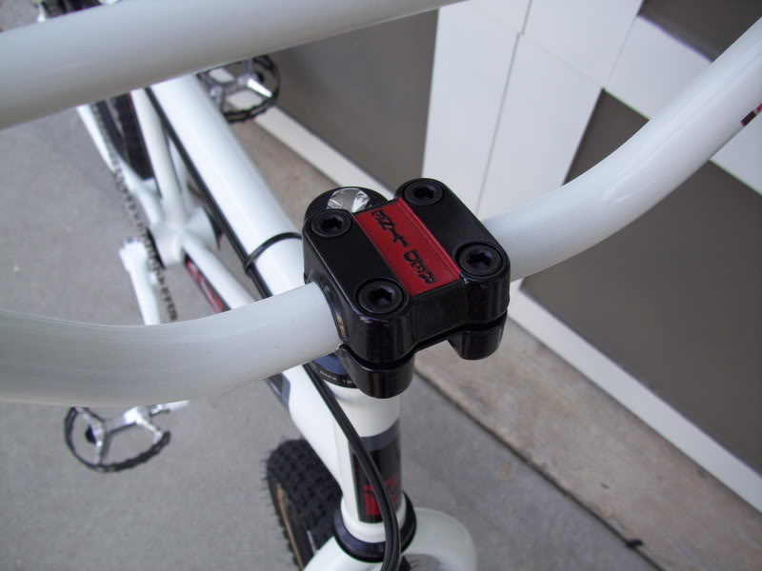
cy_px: 286
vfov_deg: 41.8
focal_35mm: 34
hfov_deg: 54.0
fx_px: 748
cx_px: 381
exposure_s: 1/160
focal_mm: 5.7
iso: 80
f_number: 2.9
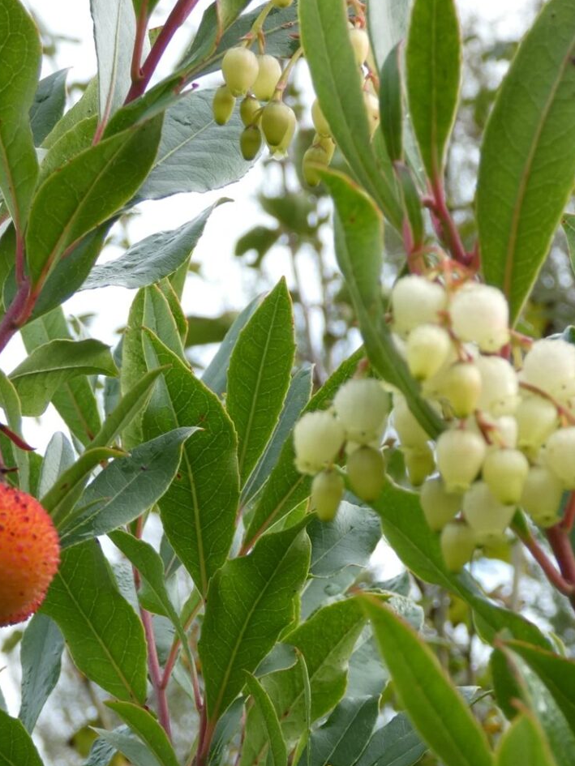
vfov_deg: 16.7
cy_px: 587
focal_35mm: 117
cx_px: 268
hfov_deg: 12.7
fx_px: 2591
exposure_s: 1/125
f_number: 4.3
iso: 80
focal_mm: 12.9
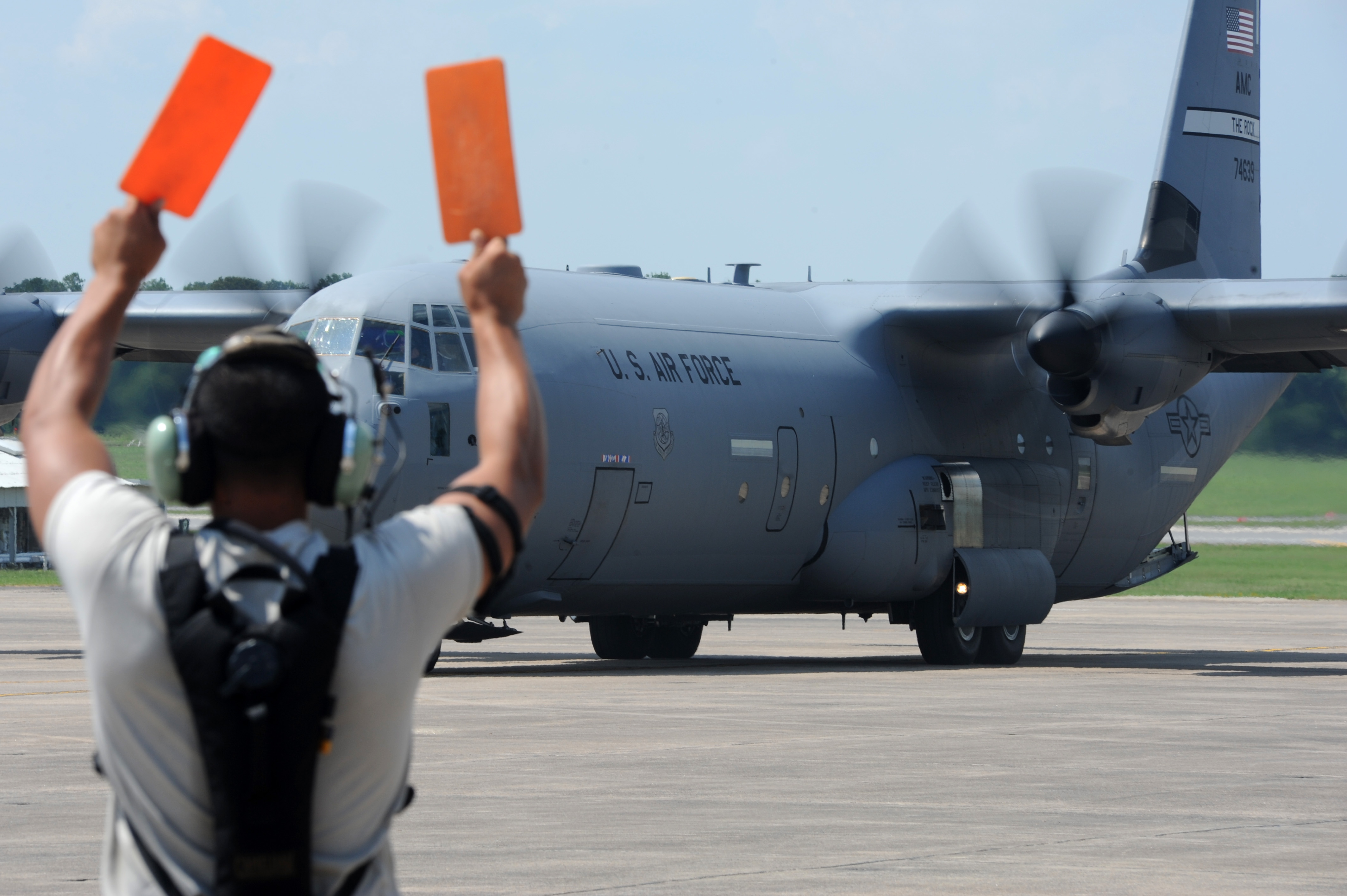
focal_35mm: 200
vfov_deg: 6.9
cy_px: 448
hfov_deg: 10.3
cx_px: 674
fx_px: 7478
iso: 200
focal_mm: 200
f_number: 16
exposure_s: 1/160
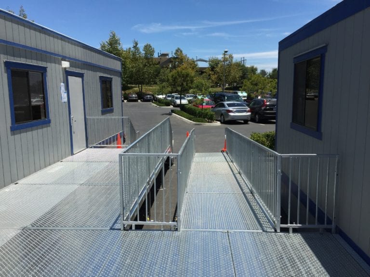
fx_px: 310
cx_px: 185
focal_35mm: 29
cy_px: 138
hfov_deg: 61.7
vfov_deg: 48.2
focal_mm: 4.15
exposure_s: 1/2326
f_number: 2.2
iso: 32
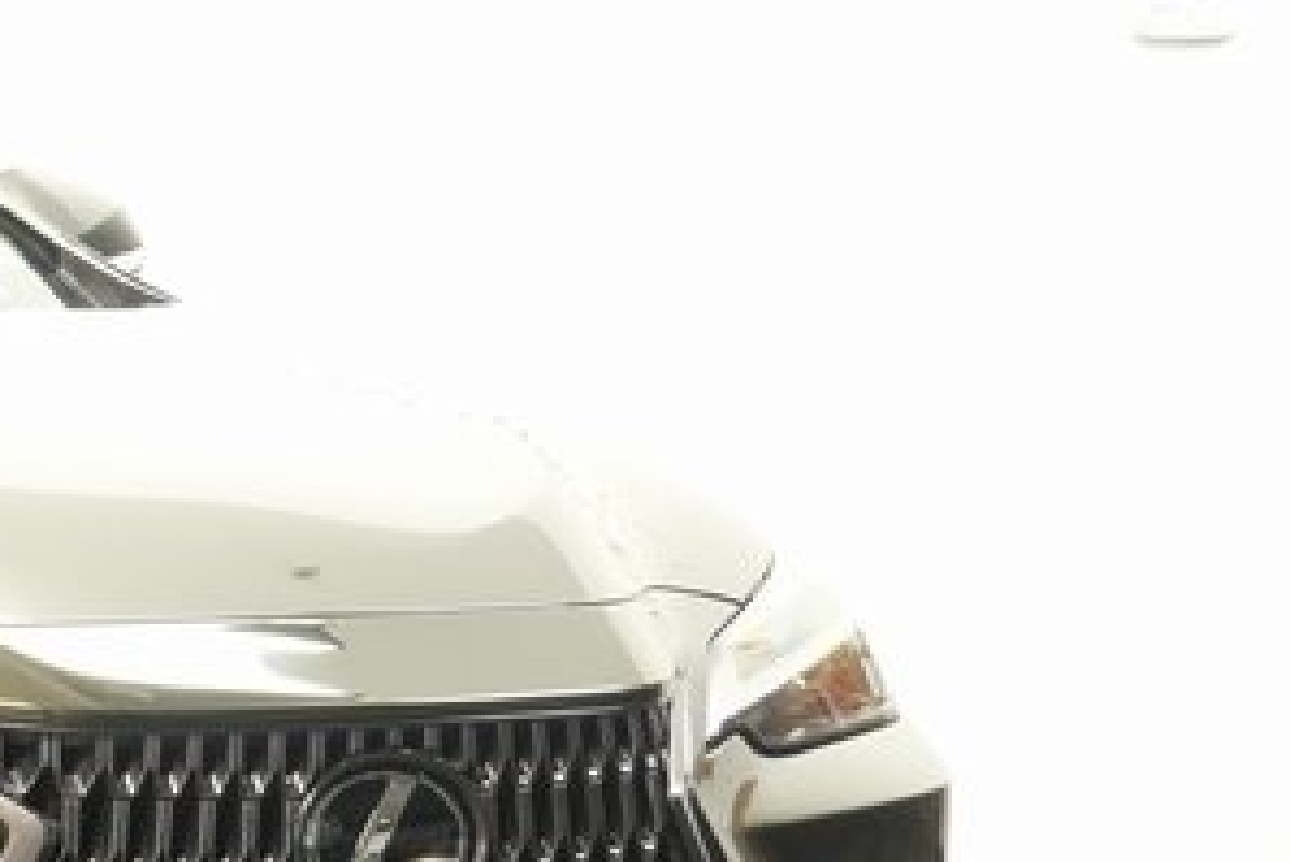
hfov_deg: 9.9
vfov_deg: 6.8
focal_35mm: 200
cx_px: -822
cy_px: 897
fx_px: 7170
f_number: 4.7
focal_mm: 28
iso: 400
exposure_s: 1/200
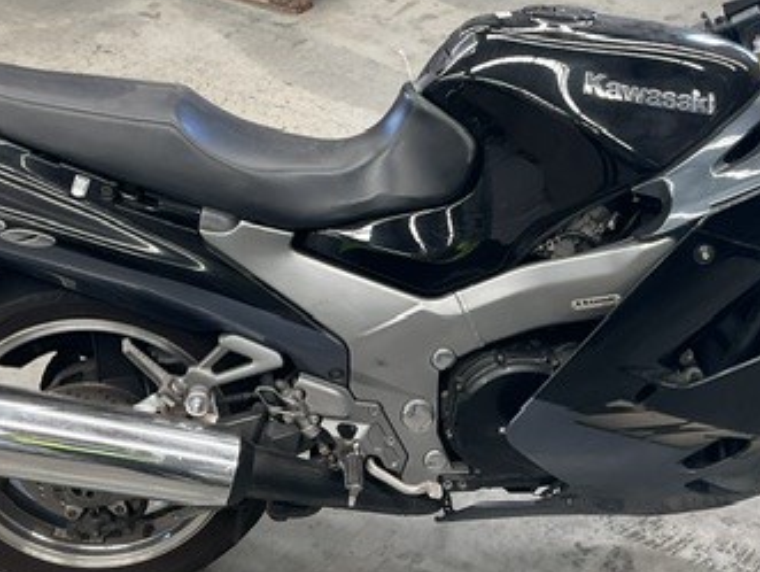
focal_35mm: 56
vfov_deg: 26.1
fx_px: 1231
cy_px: 317
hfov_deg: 34.2
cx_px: 441
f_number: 1.8
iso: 40
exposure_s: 1/50
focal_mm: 3
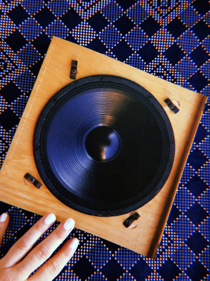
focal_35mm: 29
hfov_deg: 48.2
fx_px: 235
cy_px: 140
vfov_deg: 61.7
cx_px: 105
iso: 320
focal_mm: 4.15
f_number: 2.2
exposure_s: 1/30
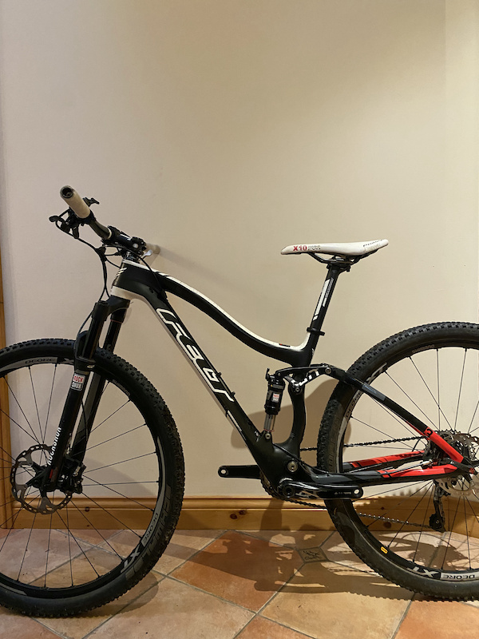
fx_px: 480
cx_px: 240
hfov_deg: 53.1
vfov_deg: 67.3
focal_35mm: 26
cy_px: 320
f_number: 1.8
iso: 400
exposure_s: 1/40
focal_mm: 4.25
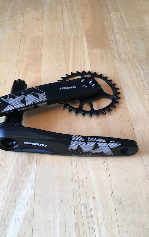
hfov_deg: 40.5
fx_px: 201
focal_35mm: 31
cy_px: 118
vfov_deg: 61.2
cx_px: 61
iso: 40
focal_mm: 4.15
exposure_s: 1/30
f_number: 2.2
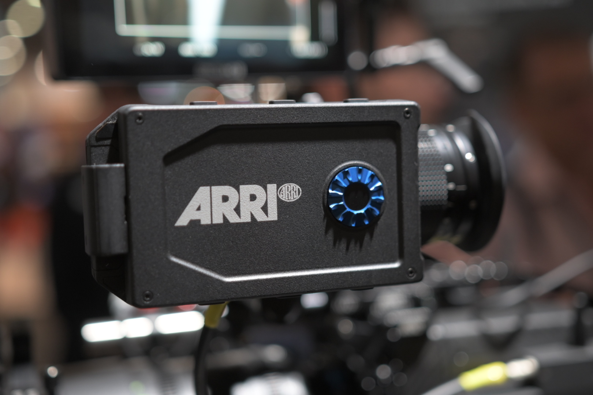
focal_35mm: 52
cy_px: 198
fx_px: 856
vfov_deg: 26.0
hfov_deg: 38.2
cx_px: 296
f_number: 1.8
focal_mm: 35
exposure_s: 1/400
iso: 800
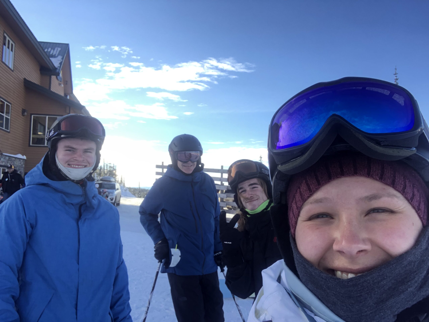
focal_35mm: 32
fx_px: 397
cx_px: 214
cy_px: 161
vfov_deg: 44.2
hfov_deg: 56.8
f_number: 2.2
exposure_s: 1/161
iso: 25
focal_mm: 2.87
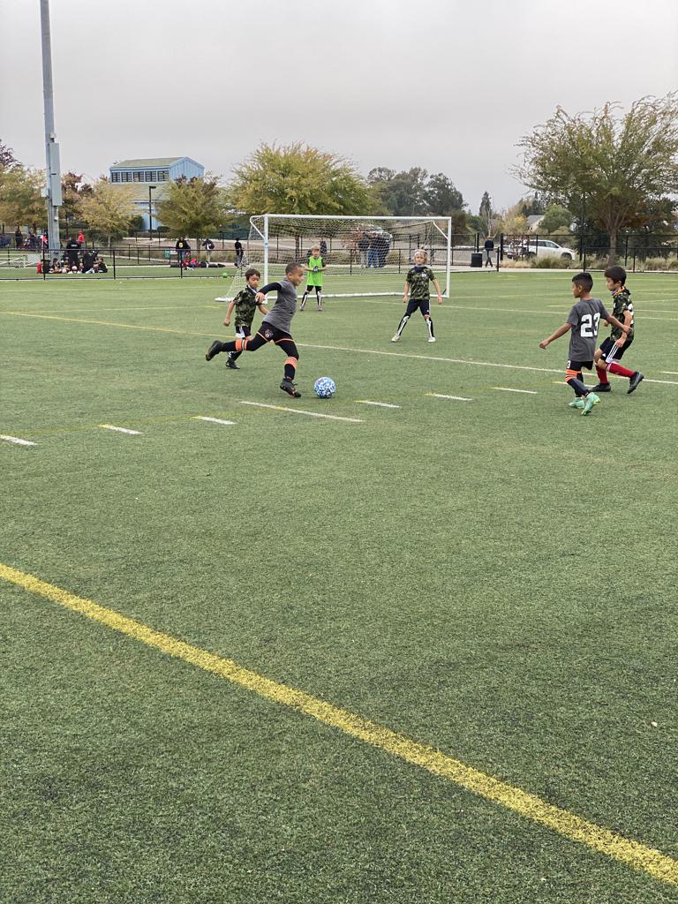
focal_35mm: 52
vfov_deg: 36.8
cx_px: 339
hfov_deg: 28.0
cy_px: 452
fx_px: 1358
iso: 20
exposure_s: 1/122
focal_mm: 6
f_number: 2
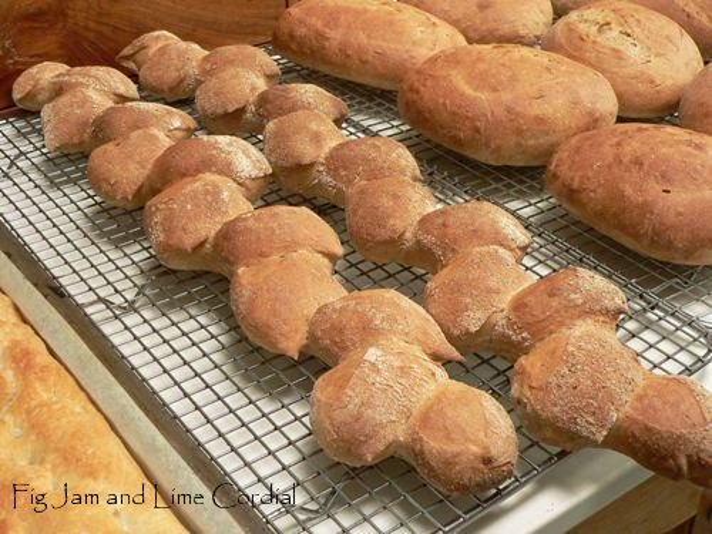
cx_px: 356
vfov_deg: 30.9
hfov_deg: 40.4
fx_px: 967
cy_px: 267
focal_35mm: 47
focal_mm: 7.8
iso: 400
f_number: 3.3
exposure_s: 1/100
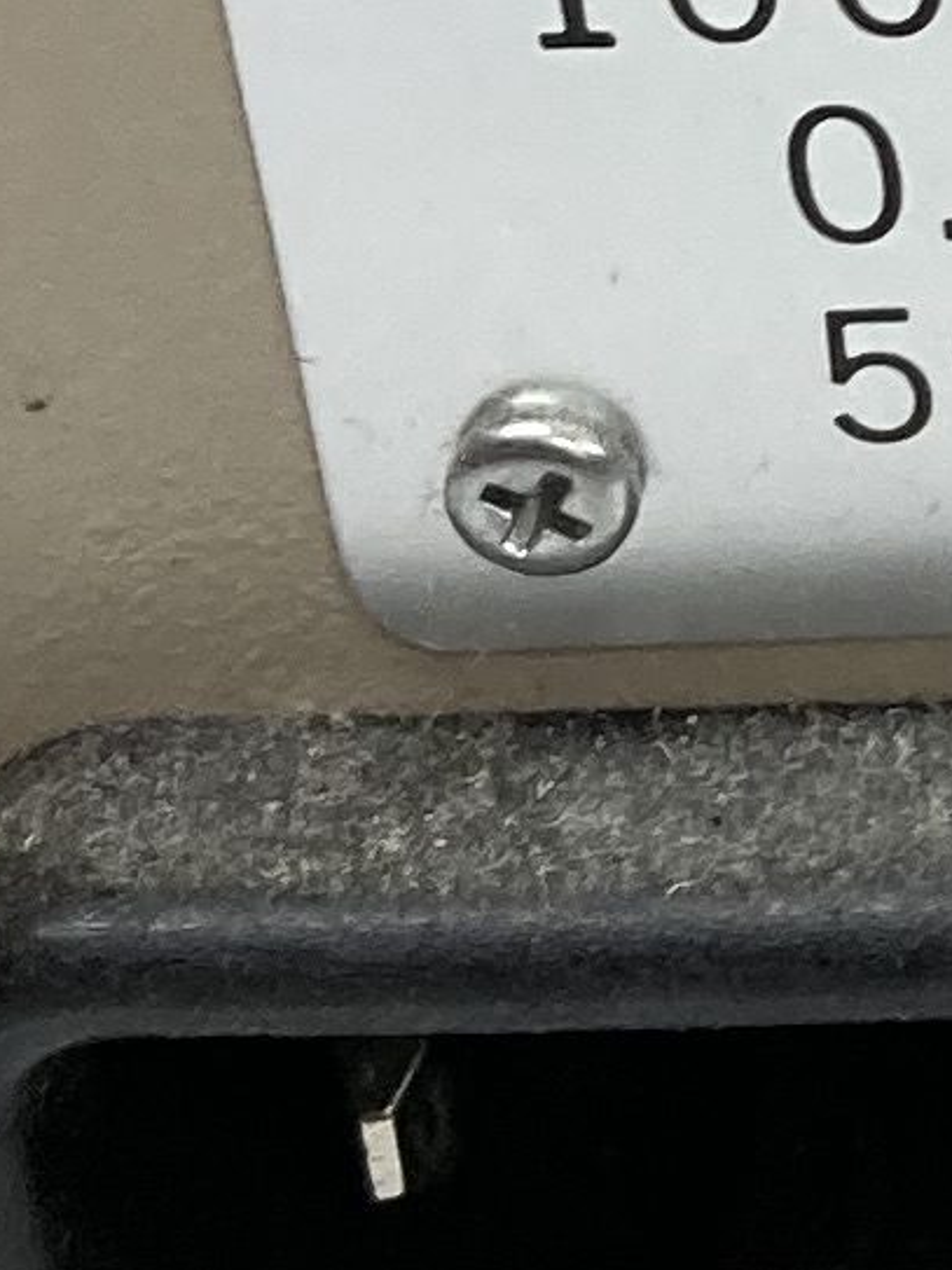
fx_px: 7630
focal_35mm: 208
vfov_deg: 9.3
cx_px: 2346
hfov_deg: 6.7
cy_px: -585
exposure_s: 1/120
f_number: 1.8
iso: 64
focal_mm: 3.99
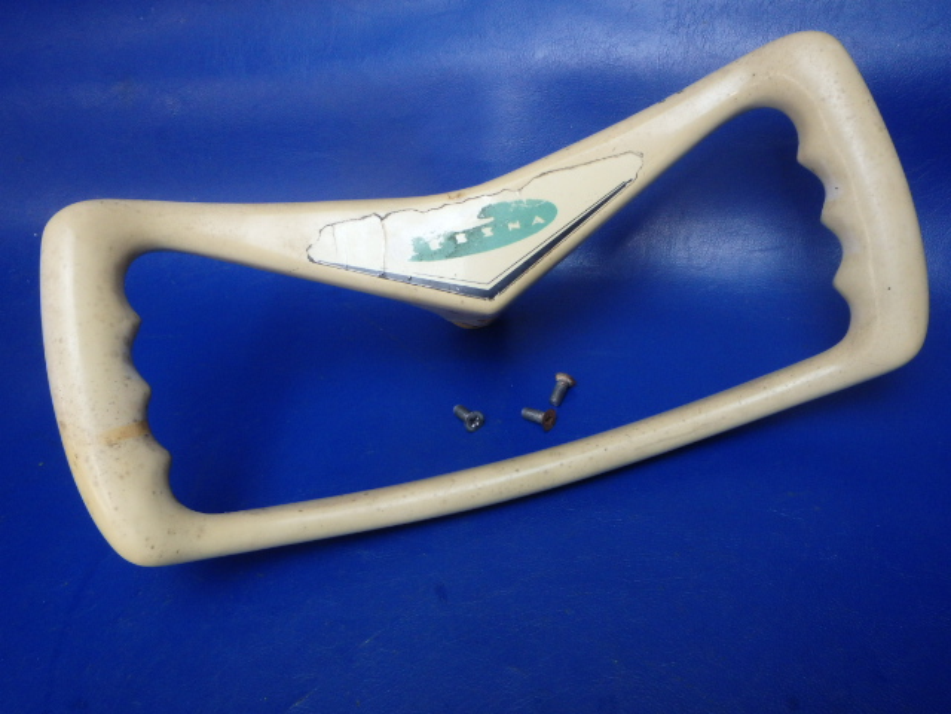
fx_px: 769
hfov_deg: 63.4
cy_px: 357
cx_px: 476
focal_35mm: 28
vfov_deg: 49.7
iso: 400
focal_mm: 5
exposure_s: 1/30
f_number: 3.9
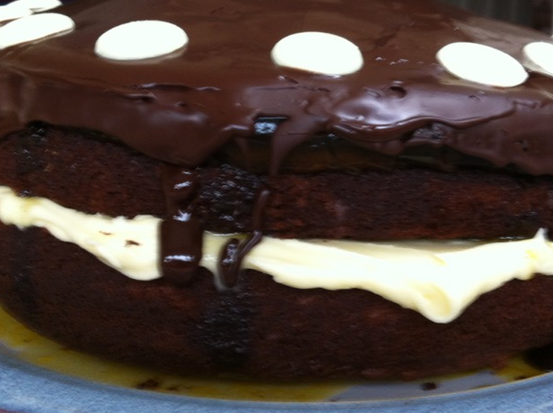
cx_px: 294
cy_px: 171
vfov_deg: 25.1
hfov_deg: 33.3
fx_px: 925
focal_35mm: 58
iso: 100
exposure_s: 1/15
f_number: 2.8
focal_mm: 3.85
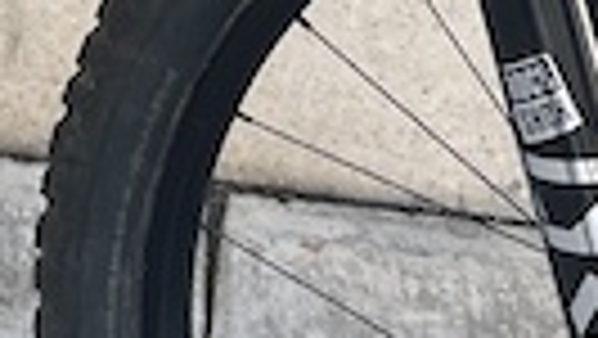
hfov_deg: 12.3
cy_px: -658
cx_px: -135
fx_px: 2697
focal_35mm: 170
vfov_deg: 6.5
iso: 50
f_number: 1.6
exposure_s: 1/1309
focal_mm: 5.1
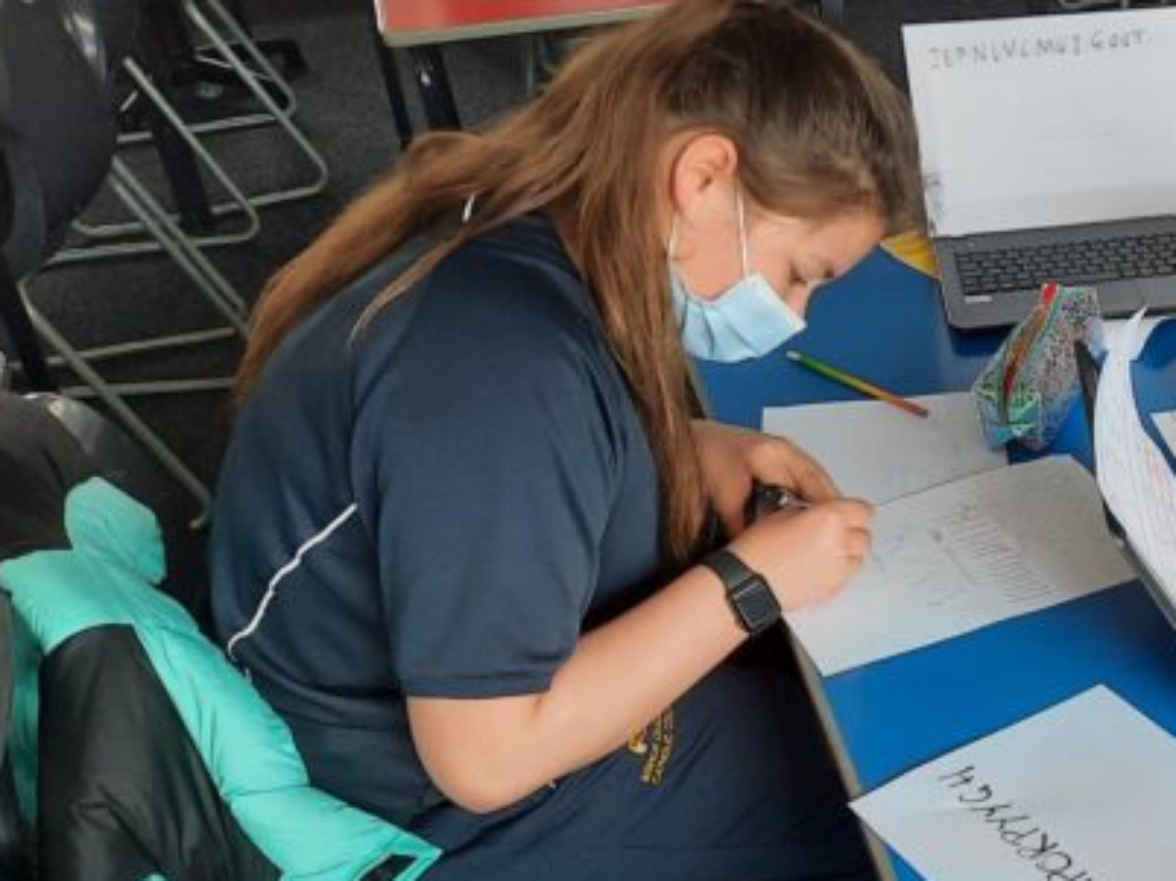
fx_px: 1901
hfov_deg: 30.8
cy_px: 660
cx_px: 1284
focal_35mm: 56
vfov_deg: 25.8
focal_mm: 4.6
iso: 320
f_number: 2
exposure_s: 1/33
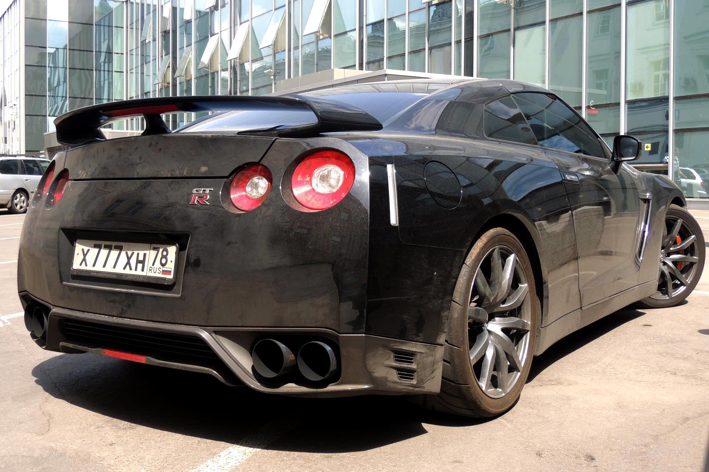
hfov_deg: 51.9
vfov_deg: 35.9
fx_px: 729
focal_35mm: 37
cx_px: 359
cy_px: 215
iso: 100
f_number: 3.3
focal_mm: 6.2
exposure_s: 1/320
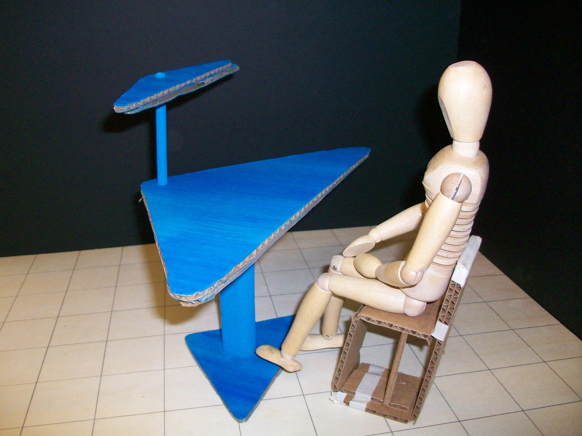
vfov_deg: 41.8
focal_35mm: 34
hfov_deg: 54.0
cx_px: 291
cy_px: 218
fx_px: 572
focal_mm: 5.7
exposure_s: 1/60
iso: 160
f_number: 2.8
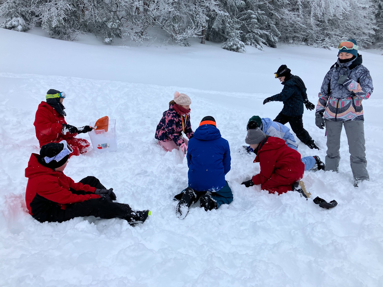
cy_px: 144
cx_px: 192
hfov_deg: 63.4
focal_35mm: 28
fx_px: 310
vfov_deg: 49.7
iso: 32
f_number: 1.8
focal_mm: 3.99
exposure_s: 1/558
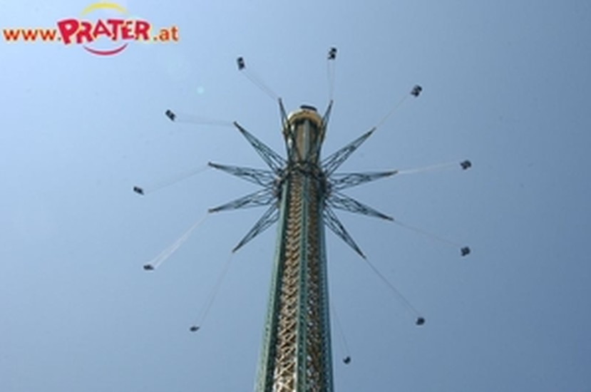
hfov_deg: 53.2
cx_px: 296
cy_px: 196
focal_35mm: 36
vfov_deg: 36.8
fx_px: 590
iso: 800
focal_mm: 24
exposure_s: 1/750
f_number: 13
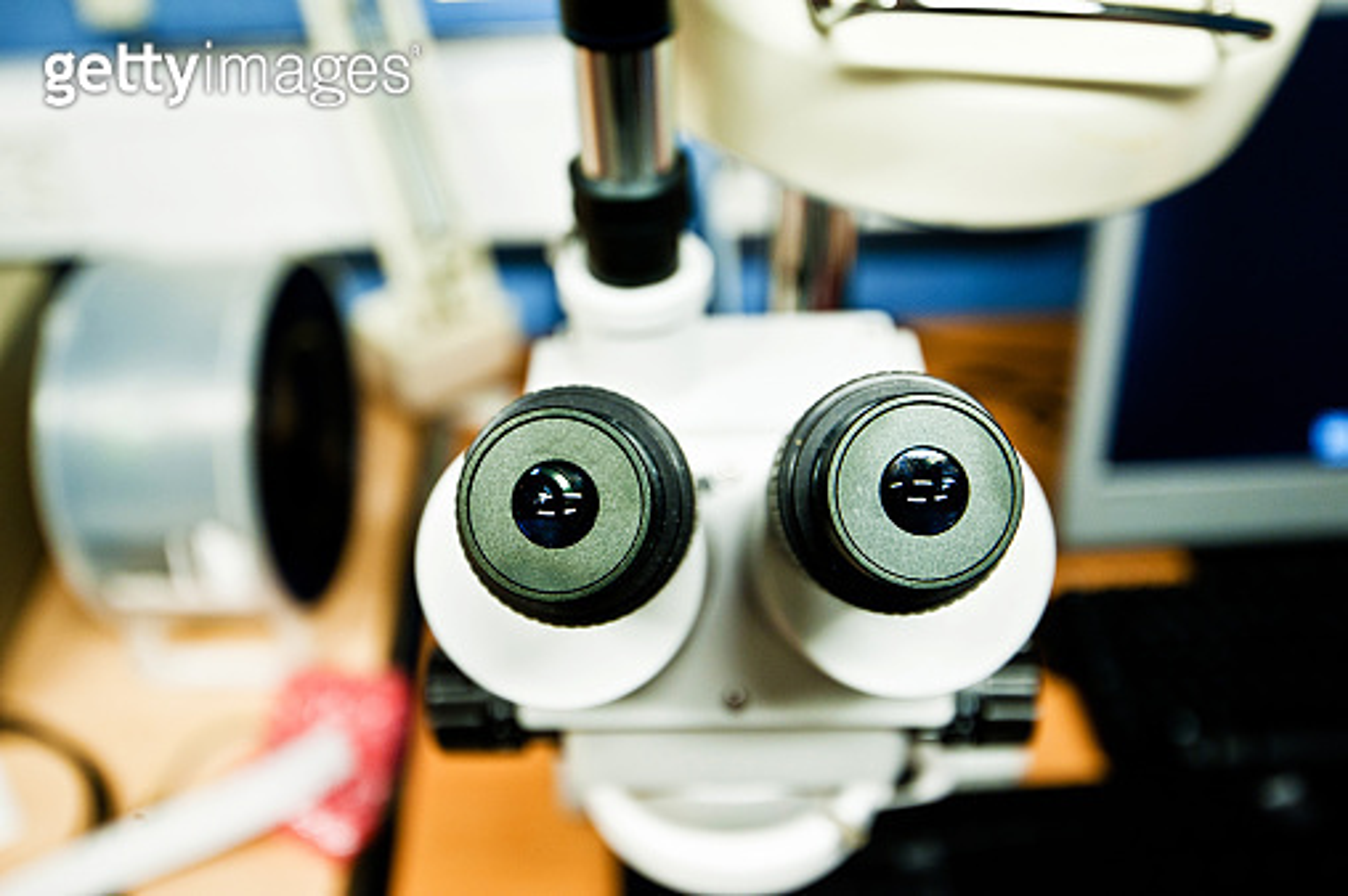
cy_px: 448
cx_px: 674
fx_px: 1310
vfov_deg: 37.8
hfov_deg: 54.5
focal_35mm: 35
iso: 800
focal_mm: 35
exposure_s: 1/45
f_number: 4
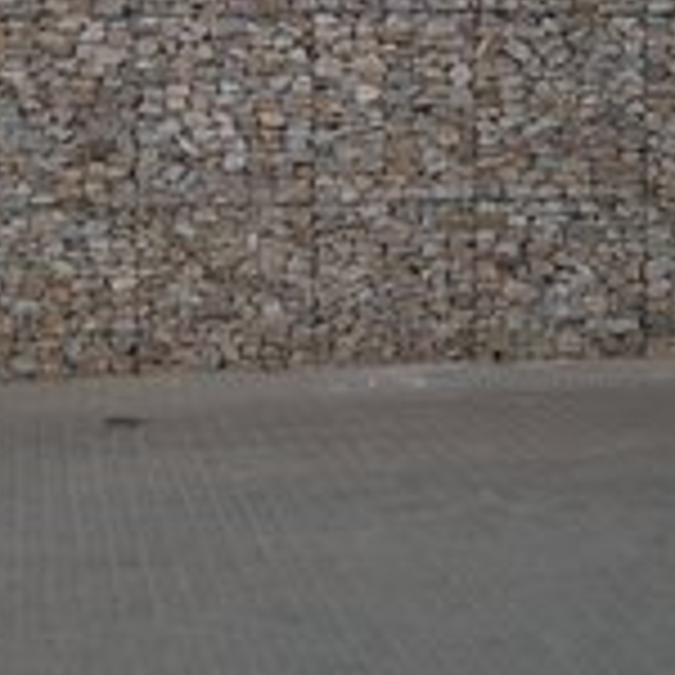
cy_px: 135
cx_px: 364
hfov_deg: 17.4
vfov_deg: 17.3
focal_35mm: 100
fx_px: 2206
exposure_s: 1/626
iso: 100
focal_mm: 8
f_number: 2.8
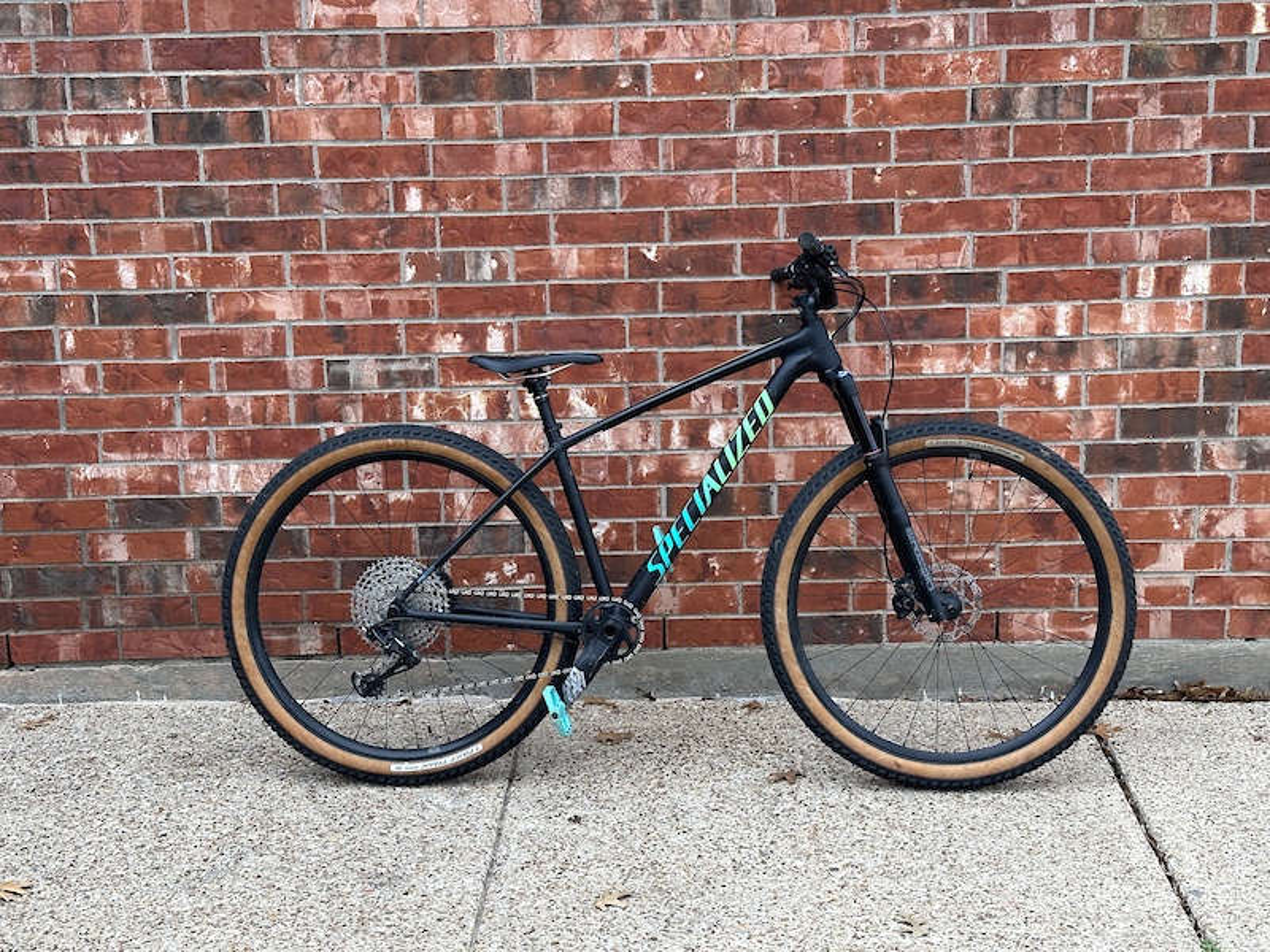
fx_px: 1761
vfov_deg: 30.3
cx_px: 635
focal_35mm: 48
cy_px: 476
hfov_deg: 39.7
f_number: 1.78
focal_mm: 6.86
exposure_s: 1/165
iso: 80
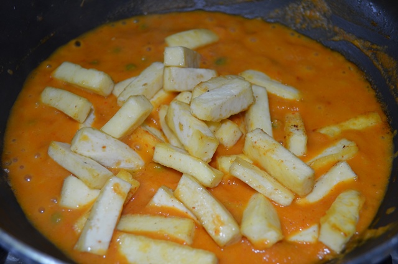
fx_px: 530
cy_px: 132
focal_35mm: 48
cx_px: 199
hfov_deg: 41.2
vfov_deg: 28.0
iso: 640
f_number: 4.8
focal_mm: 32
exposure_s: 1/60
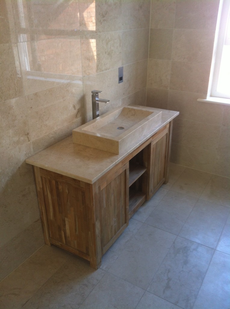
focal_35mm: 35
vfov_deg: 52.7
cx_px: 115
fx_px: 311
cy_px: 154
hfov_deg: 40.6
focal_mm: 3.85
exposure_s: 1/30
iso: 80
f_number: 2.8
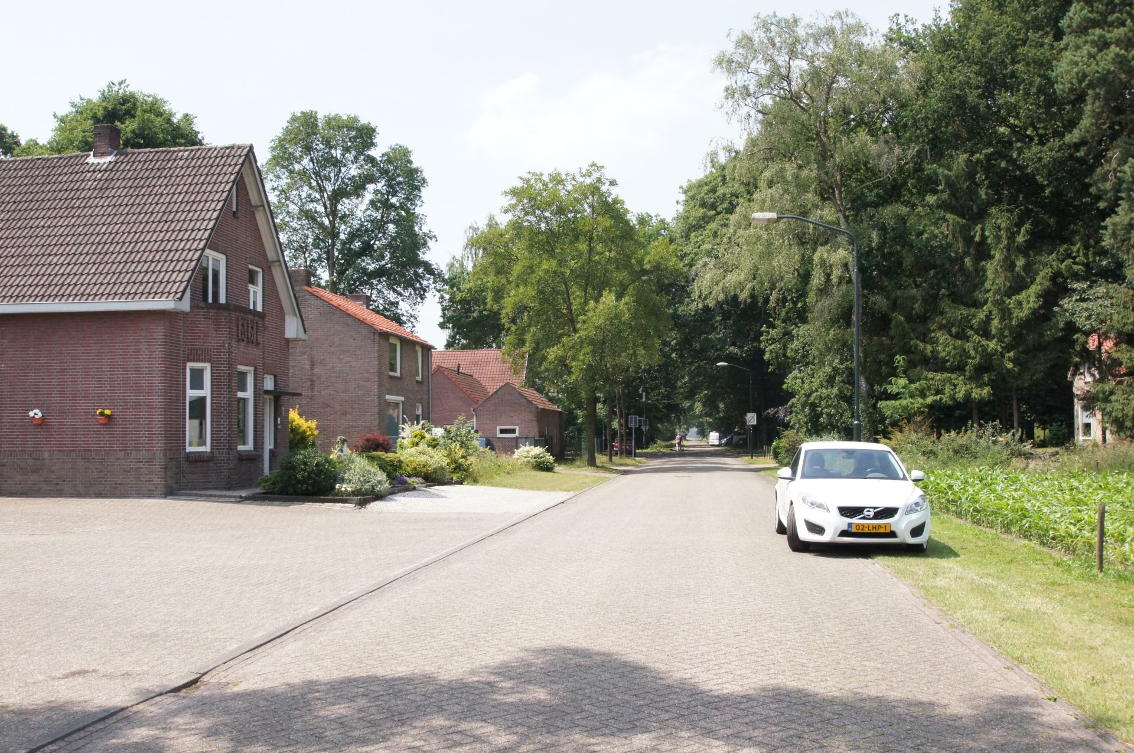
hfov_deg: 53.2
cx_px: 567
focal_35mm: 36
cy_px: 376
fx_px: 1133
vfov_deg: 36.8
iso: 1600
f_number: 11
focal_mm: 24
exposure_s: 1/800
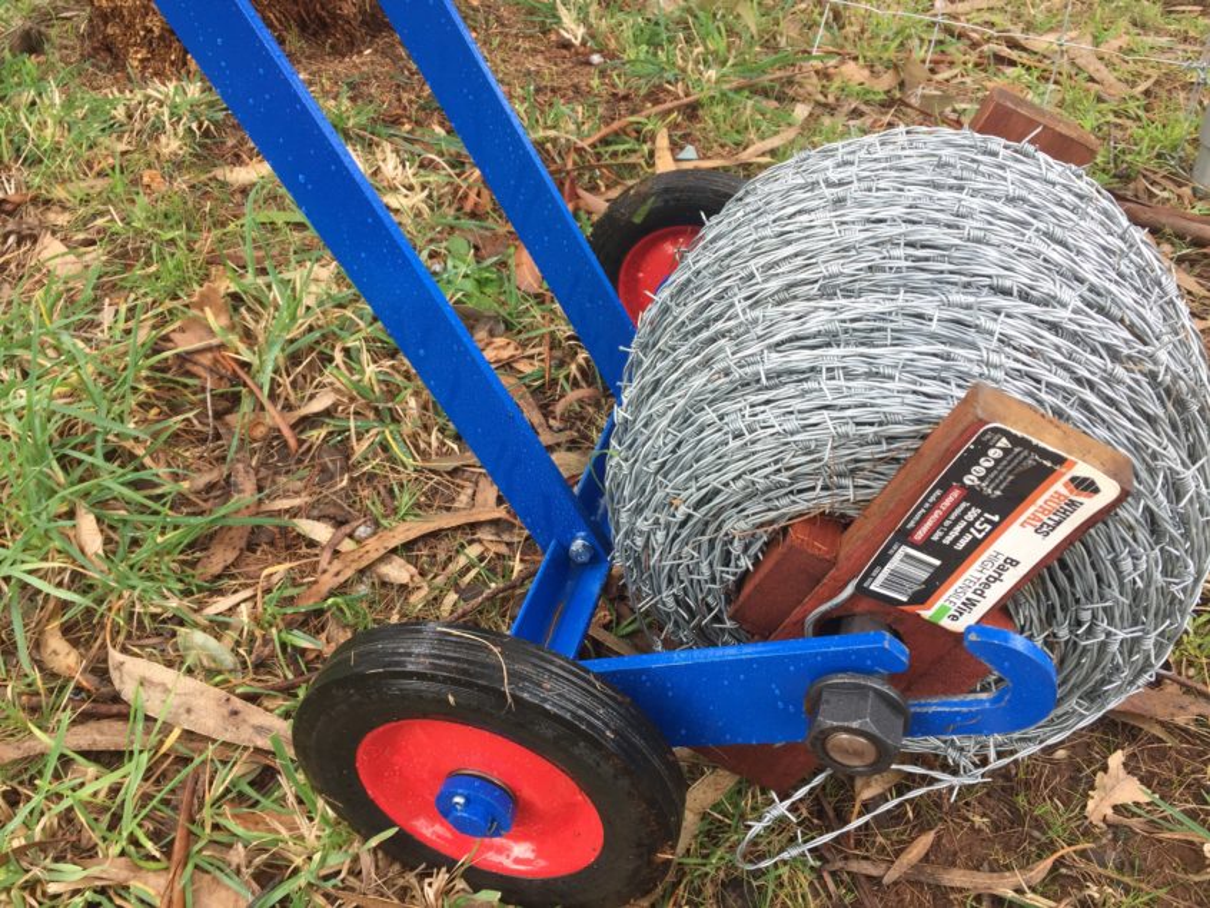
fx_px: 1014
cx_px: 605
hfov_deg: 61.6
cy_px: 454
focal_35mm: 29
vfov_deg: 48.3
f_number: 2.2
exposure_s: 1/100
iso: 32
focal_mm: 4.15
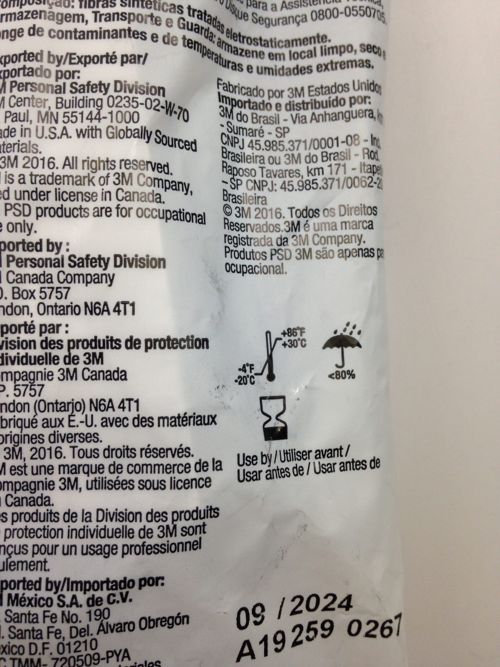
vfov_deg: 55.4
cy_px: 334
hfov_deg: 42.9
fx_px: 636
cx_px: 250
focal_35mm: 33
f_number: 2.4
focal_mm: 4.12
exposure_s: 1/60
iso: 64
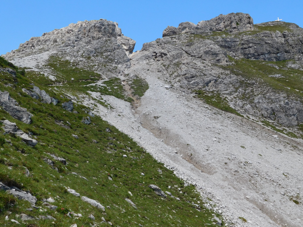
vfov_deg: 40.7
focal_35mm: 35
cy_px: 114
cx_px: 152
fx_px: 306
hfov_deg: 52.6
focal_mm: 6.2
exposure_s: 1/500
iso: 125
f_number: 3.8
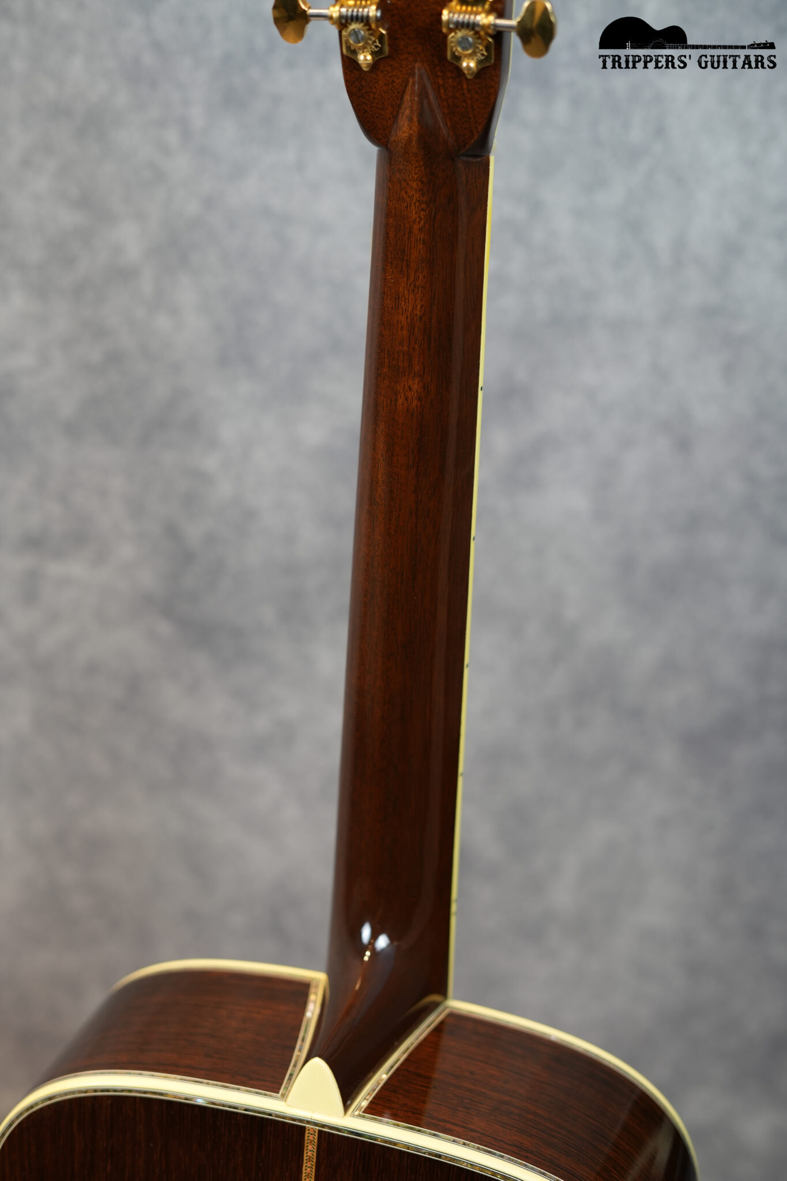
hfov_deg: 27.0
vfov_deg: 39.6
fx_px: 1640
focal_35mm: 50
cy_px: 590
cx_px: 394
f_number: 3.2
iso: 320
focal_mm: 50
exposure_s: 1/40
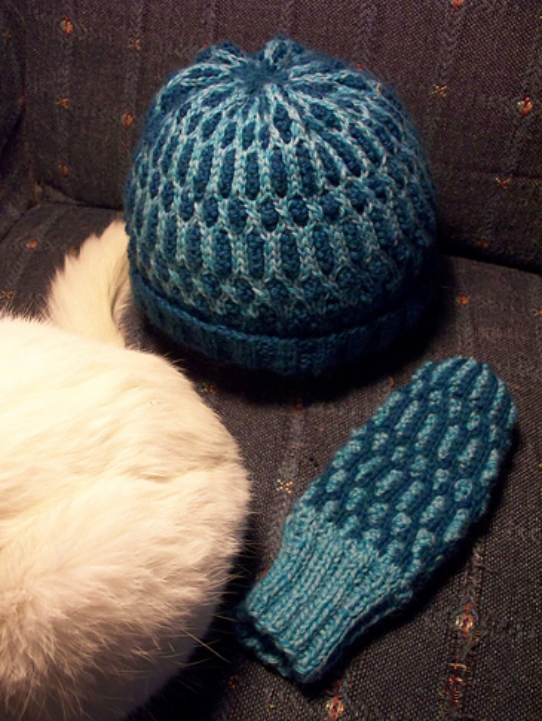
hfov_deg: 38.7
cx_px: 270
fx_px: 772
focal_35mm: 37
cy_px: 355
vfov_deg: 50.1
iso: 320
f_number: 2.8
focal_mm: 7.54
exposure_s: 1/60
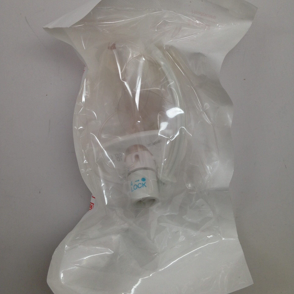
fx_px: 375
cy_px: 135
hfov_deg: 42.8
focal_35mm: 39
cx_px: 147
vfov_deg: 42.8
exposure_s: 1/120
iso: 50
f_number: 2.4
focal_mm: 4.12
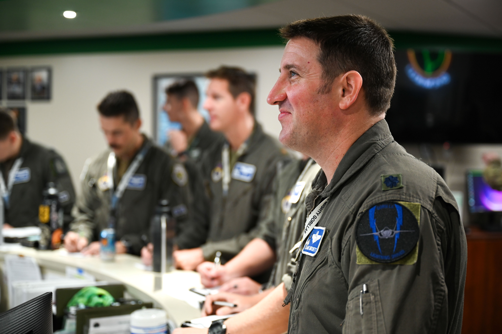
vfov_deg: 24.6
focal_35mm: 55
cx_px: 251
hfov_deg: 36.3
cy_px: 167
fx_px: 766
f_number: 2.8
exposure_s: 1/125
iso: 800
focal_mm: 55
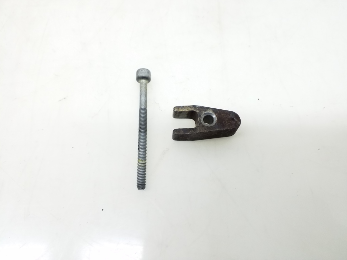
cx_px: 174
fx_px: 271
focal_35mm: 27
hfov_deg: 65.3
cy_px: 130
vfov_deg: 51.4
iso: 200
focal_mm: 3.6
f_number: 1.9
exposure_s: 1/50
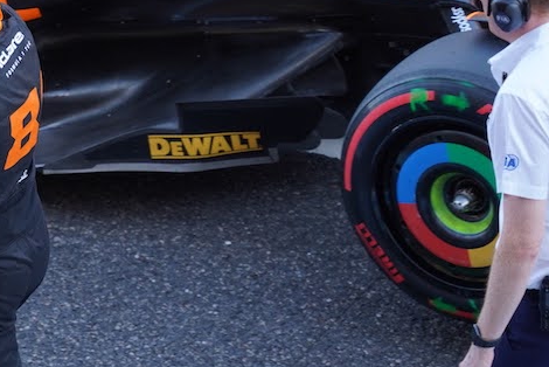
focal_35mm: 505
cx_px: -133
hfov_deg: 4.1
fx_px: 7706
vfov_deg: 2.7
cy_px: 79
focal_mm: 198
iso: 640
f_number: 5.6
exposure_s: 1/200
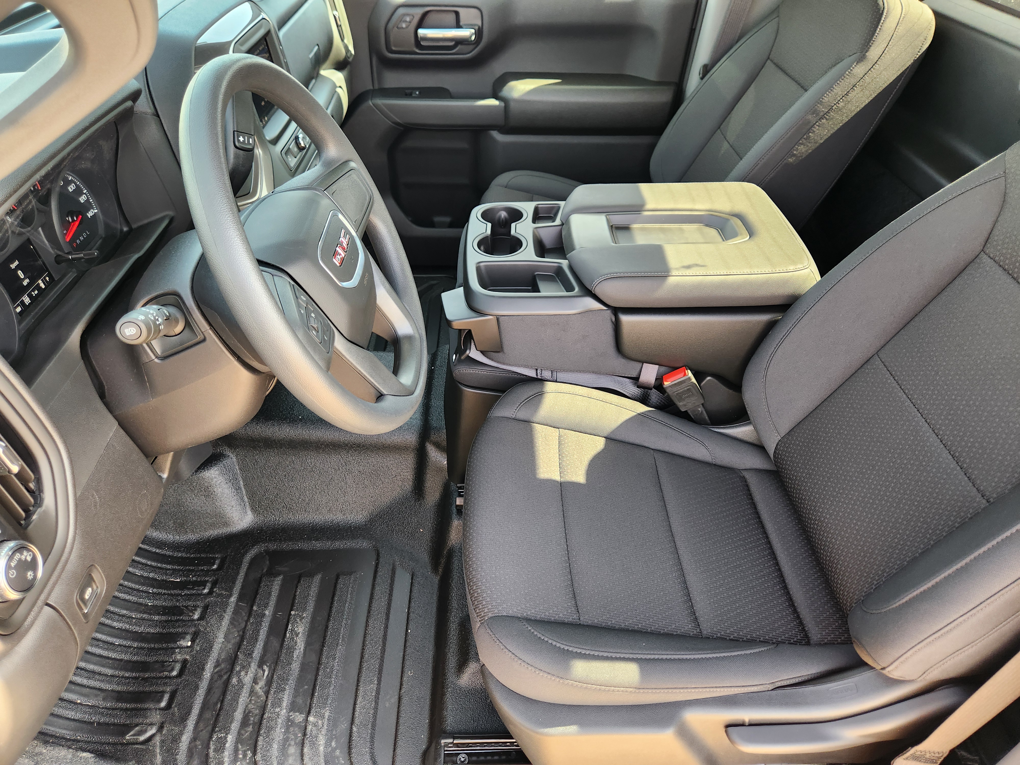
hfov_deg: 73.9
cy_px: 382
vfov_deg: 58.9
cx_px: 510
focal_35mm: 23
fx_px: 678
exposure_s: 1/180
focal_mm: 5.4
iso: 160
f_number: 1.8
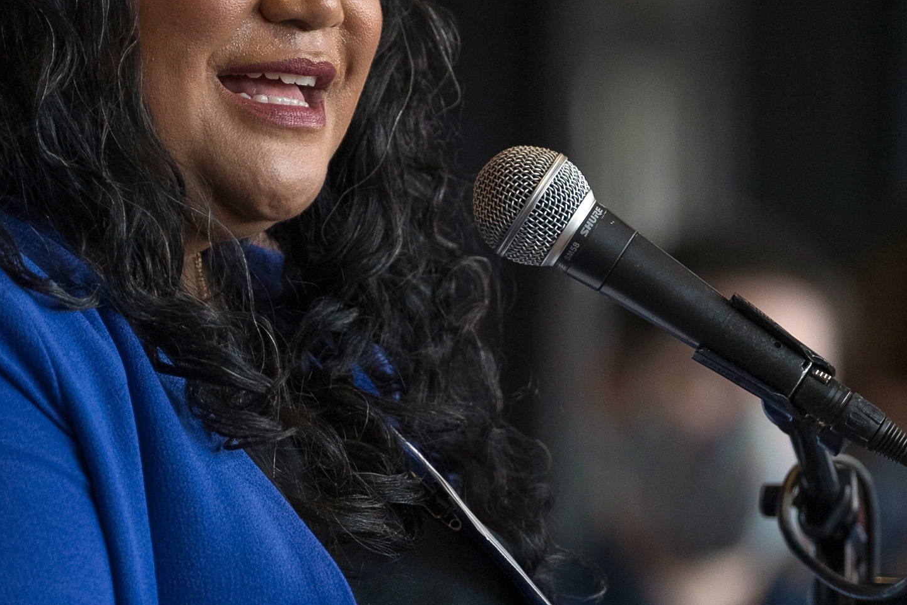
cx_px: 387
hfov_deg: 4.0
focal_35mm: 516
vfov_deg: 2.7
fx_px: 13005
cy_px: 412
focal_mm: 175
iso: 1600
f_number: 2.8
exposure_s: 1/160
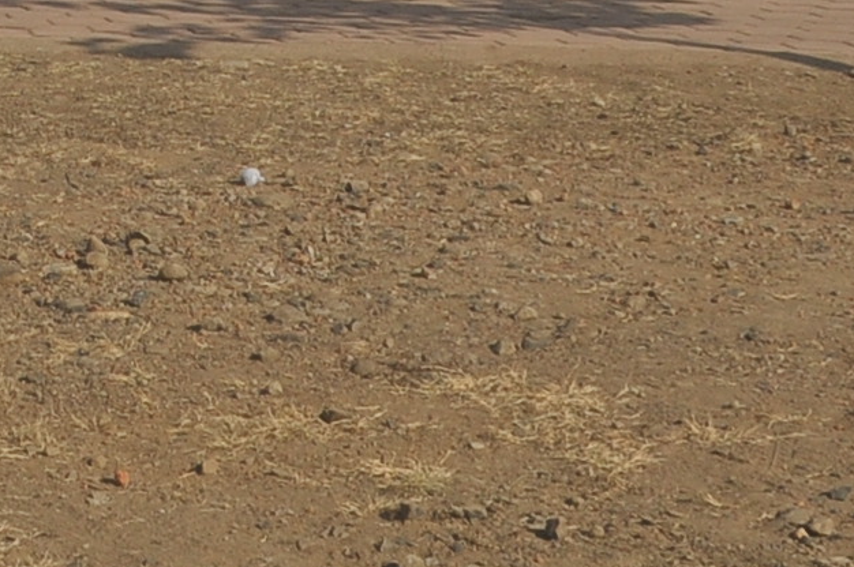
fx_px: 6388
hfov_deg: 7.5
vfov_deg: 5.0
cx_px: -409
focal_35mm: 270
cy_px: -759
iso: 200
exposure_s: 1/800
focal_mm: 35
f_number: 20
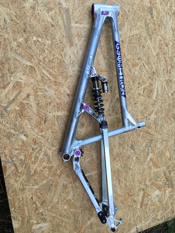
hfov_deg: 48.2
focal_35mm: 29
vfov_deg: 61.7
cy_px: 116
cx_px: 88
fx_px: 195
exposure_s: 1/100
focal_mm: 4.15
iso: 32
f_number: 2.2
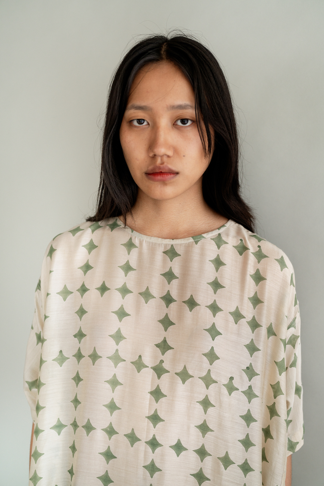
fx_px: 675
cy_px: 243
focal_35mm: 50
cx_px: 162
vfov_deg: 39.6
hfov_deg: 27.0
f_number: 2.8
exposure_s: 1/100
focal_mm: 50
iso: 400
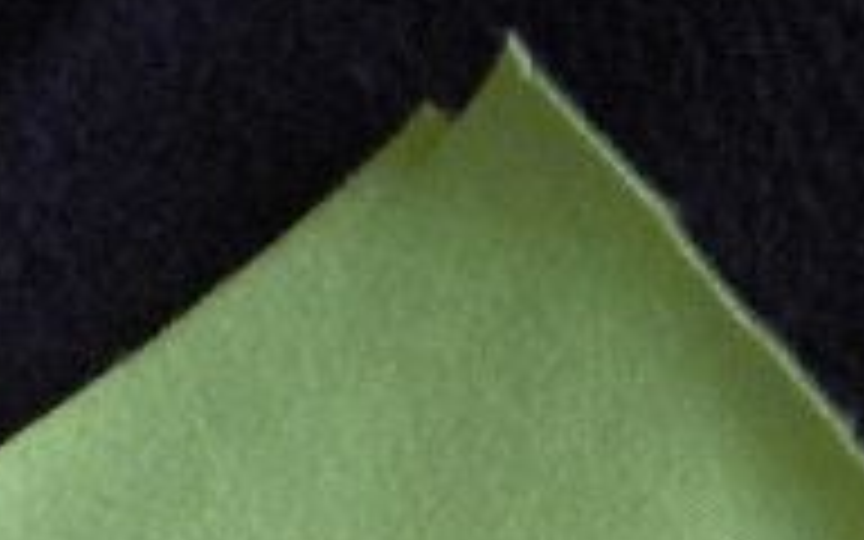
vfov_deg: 6.7
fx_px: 4262
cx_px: 1742
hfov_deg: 10.6
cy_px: 1510
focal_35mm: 181
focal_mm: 5.2
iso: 400
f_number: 3.3
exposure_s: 1/4
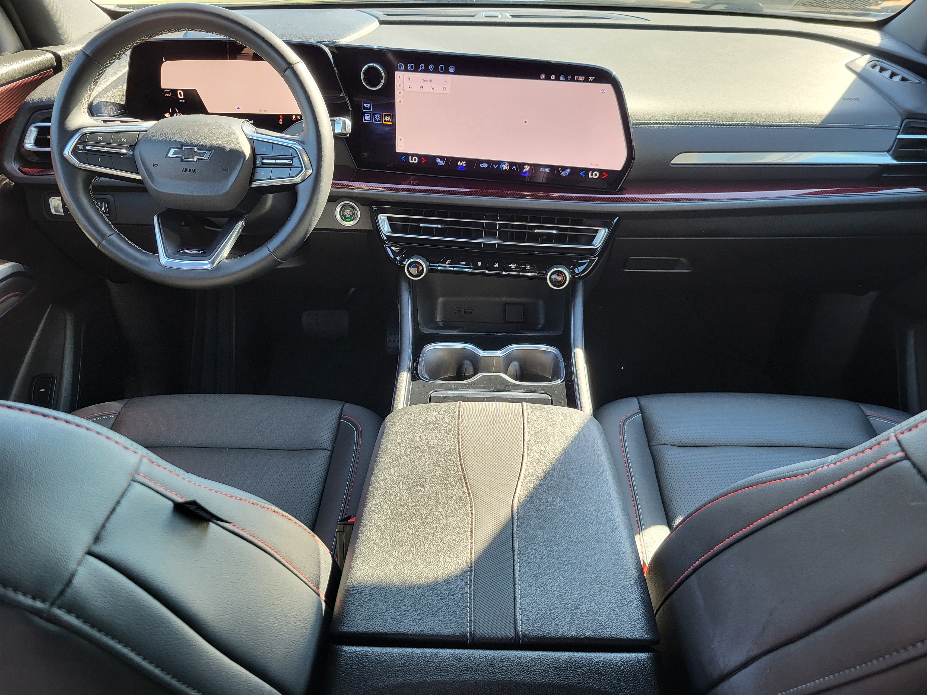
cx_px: 464
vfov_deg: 53.1
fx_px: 696
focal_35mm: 26
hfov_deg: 67.3
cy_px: 348
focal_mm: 5.4
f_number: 1.8
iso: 64
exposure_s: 1/120
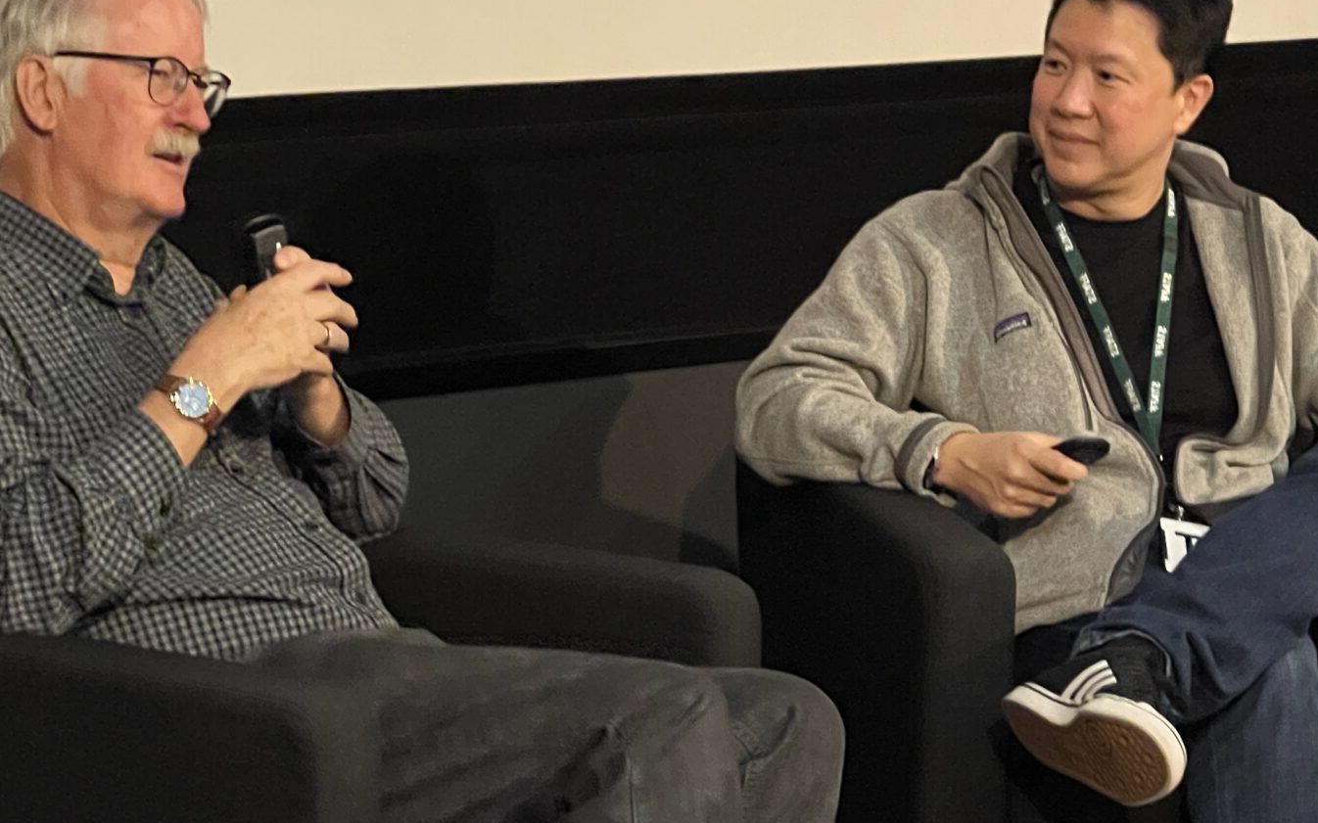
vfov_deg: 10.2
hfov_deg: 16.2
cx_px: 470
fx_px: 4633
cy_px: 415
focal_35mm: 129
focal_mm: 7.5
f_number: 2.2
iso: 1250
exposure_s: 1/30
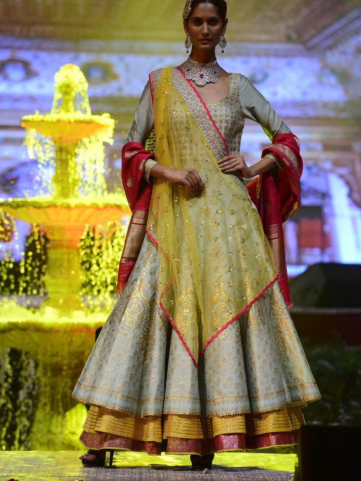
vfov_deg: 9.6
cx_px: 180
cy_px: 221
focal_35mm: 206
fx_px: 2865
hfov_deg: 7.2
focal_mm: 190
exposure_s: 1/200
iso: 800
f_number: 4.5
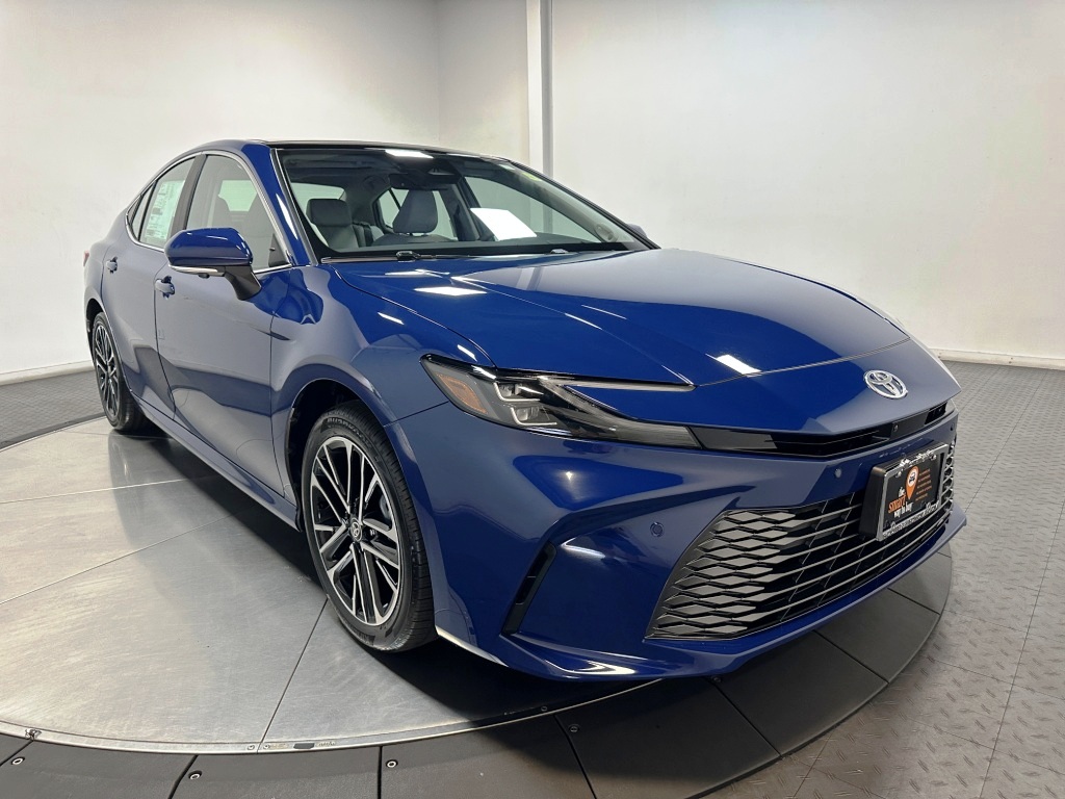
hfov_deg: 71.6
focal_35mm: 24
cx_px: 532
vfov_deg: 56.8
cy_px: 400
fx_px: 738
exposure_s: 1/60
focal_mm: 6.86
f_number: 1.78
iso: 320
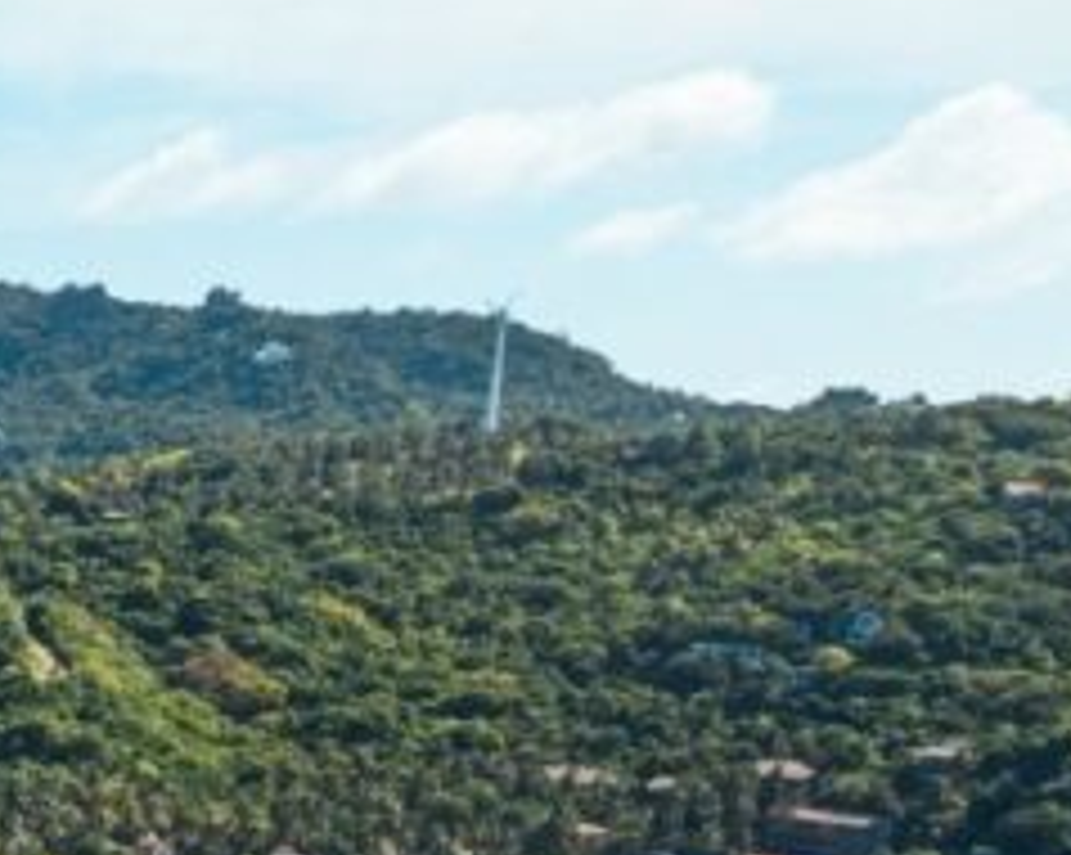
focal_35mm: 89
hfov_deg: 16.9
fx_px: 2819
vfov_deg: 15.6
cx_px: -968
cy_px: 1366
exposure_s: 1/160
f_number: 2.8
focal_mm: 8.38
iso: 100
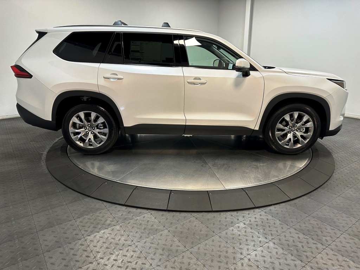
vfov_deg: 56.8
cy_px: 135
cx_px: 180
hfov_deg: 71.6
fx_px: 250
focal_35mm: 24
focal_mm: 6.86
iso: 250
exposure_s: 1/60
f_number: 1.78
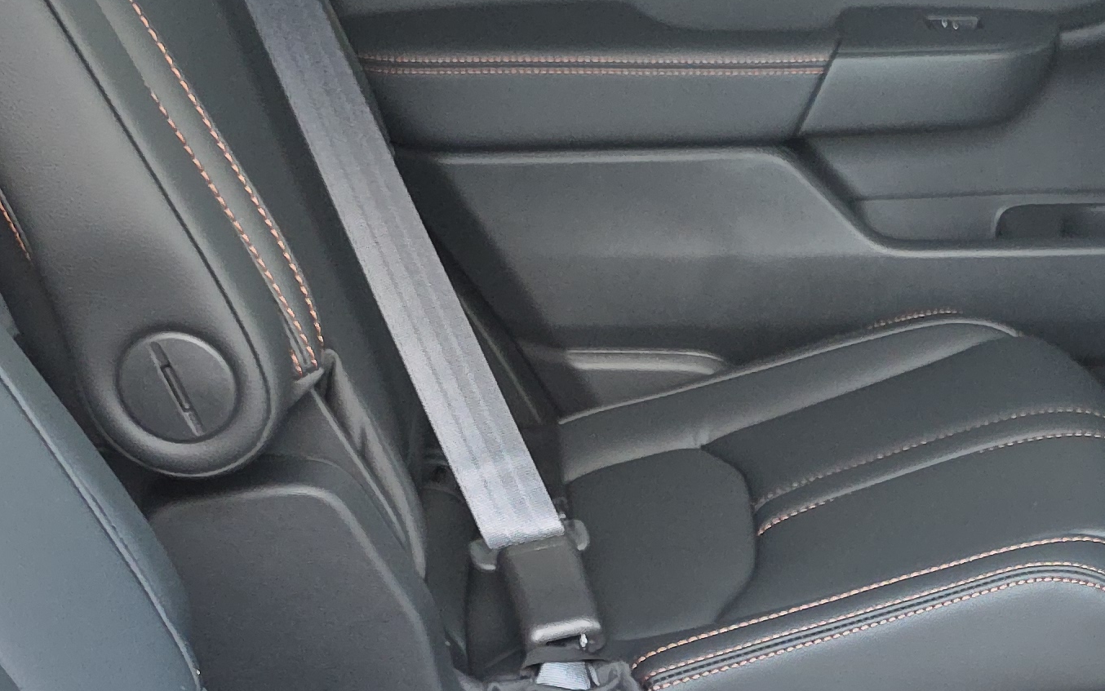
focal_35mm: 72
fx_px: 2169
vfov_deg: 17.0
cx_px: 900
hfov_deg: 27.9
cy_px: 900
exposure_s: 1/180
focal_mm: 6.3
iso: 200
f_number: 1.7
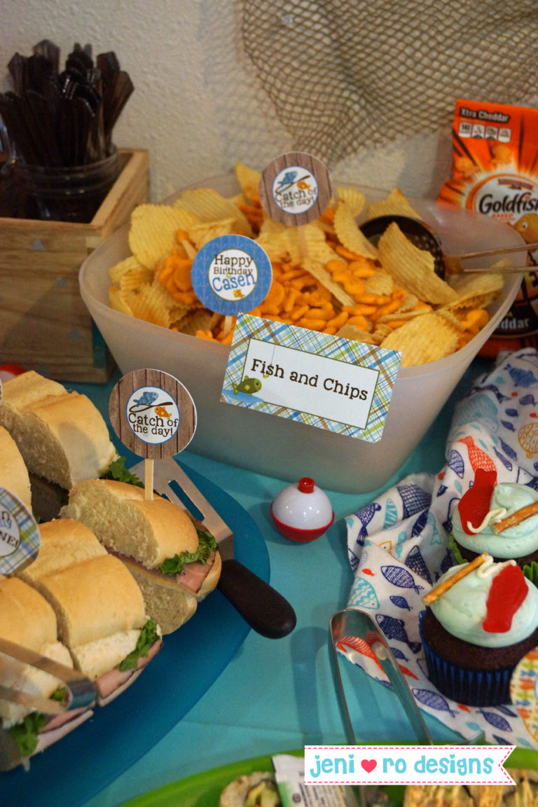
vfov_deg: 37.9
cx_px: 269
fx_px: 1177
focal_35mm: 52
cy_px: 404
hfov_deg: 25.8
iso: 1600
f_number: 5
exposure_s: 1/50
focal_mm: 35
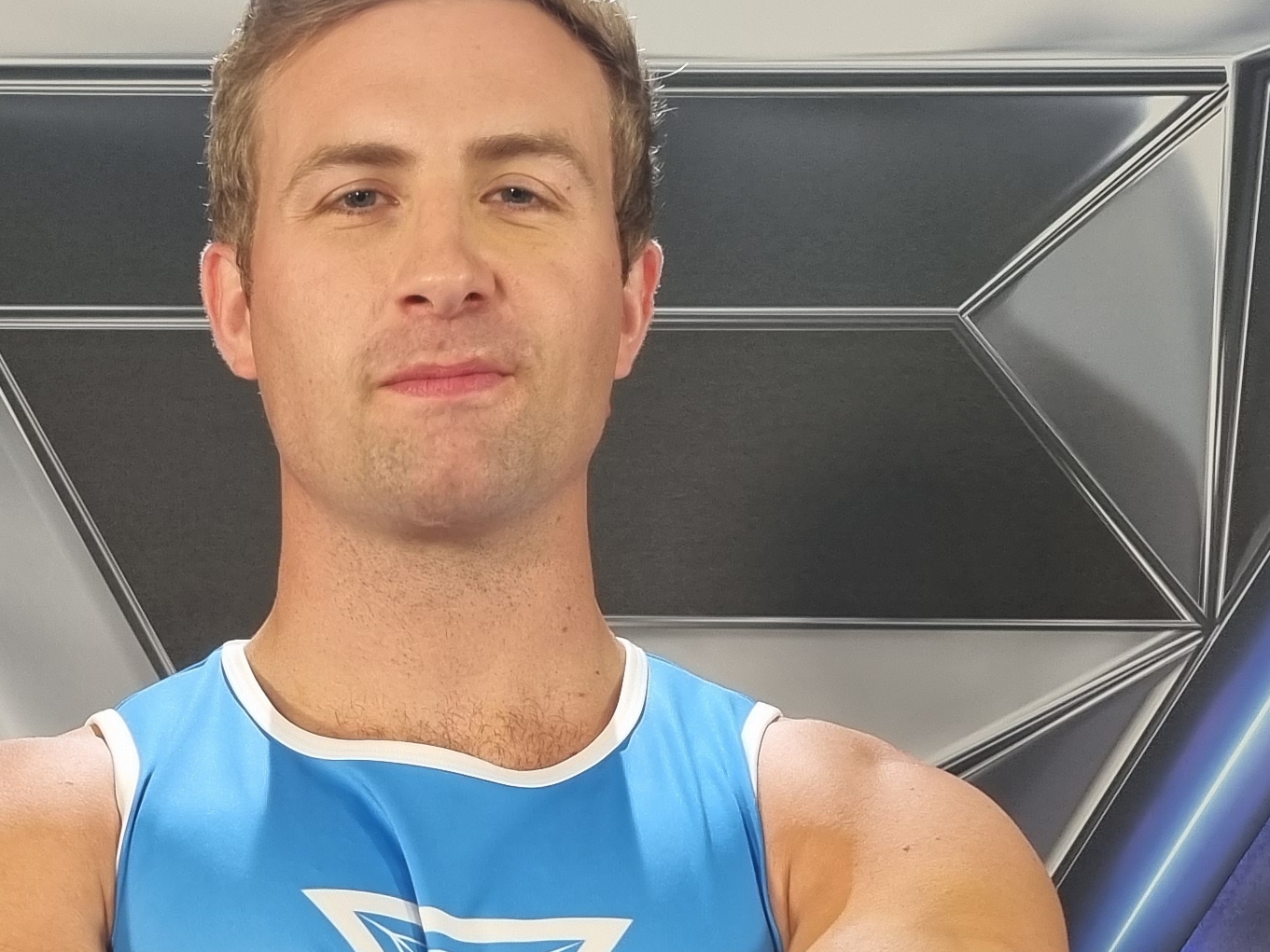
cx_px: 384
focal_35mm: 77
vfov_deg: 18.6
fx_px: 2825
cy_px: 986
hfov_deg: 25.2
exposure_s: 1/100
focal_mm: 5.4
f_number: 1.8
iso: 80
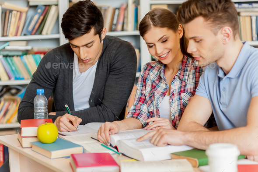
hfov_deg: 23.9
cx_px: 129
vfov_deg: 16.1
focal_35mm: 85
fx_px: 609
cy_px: 86
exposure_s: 1/125
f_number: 2.8
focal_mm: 85
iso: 400
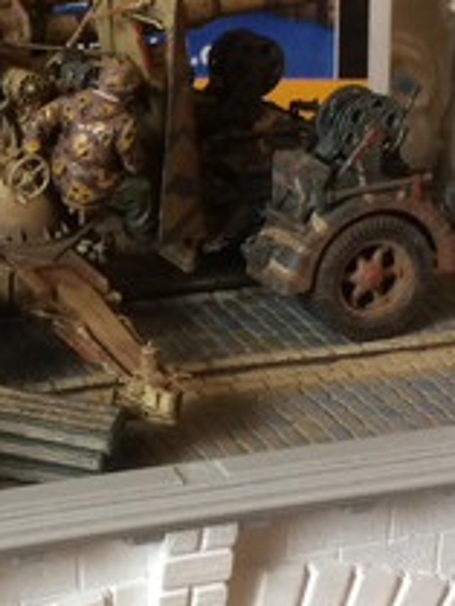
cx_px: -84
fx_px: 1943
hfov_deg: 13.0
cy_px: 371
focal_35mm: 111
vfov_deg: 17.7
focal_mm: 4.15
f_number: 2.2
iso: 64
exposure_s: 1/33
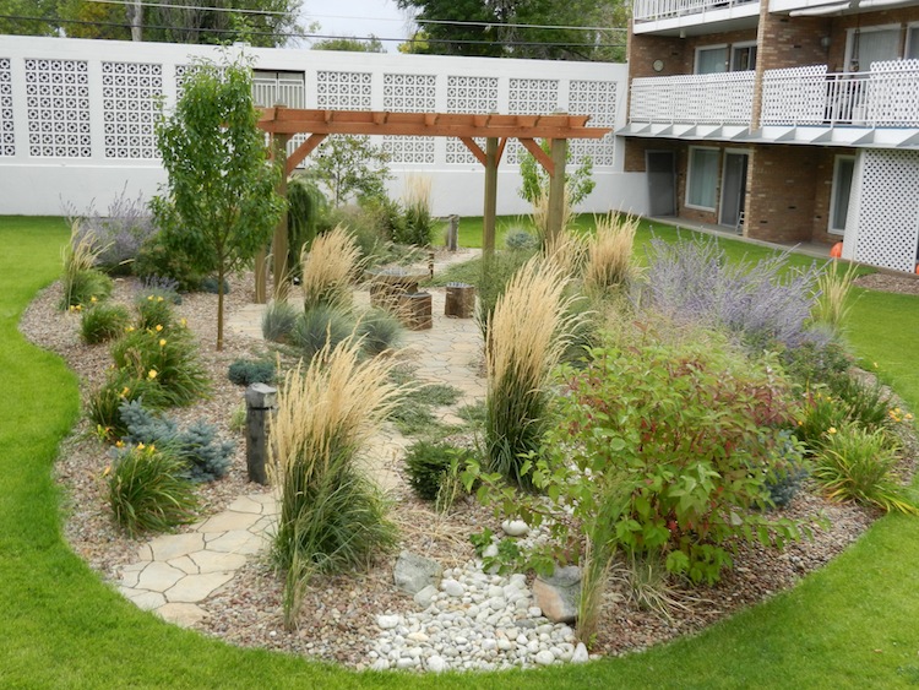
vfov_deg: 37.7
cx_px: 460
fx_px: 1009
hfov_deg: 49.0
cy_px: 345
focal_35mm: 38
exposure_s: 1/400
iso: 160
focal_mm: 6.9
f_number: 4
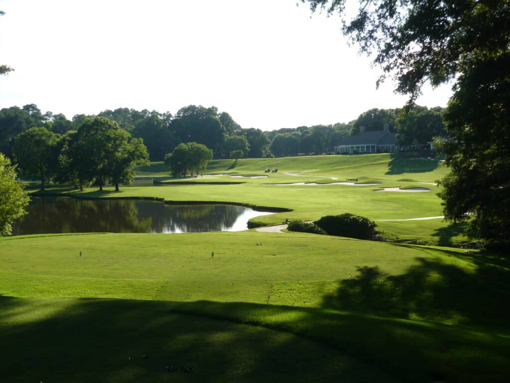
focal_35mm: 51
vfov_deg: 28.6
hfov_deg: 37.5
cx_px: 255
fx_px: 751
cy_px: 192
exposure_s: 1/640
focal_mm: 8.4
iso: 100
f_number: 3.2
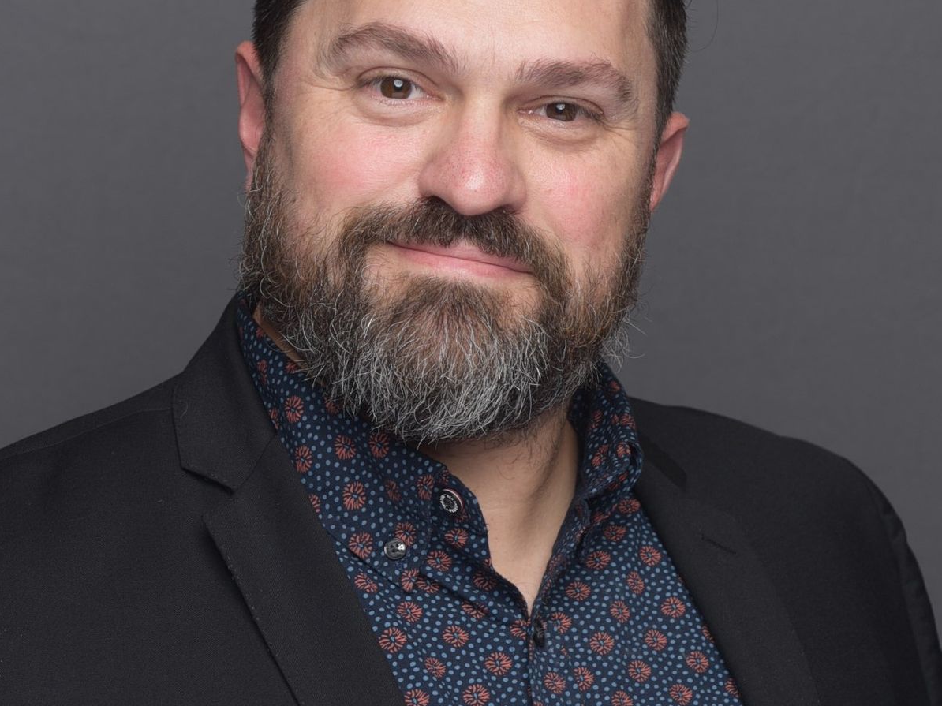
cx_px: 471
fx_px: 4136
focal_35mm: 152
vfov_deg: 9.8
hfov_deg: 13.0
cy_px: 392
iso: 100
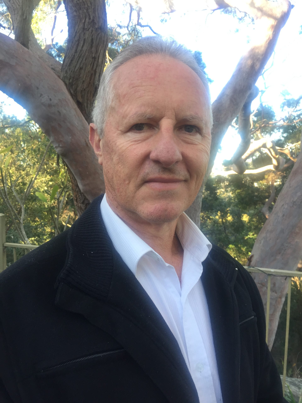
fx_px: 337
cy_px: 202
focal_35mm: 29
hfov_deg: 48.2
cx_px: 151
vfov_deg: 61.7
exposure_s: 1/100
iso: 40
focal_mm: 4.15
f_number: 2.2
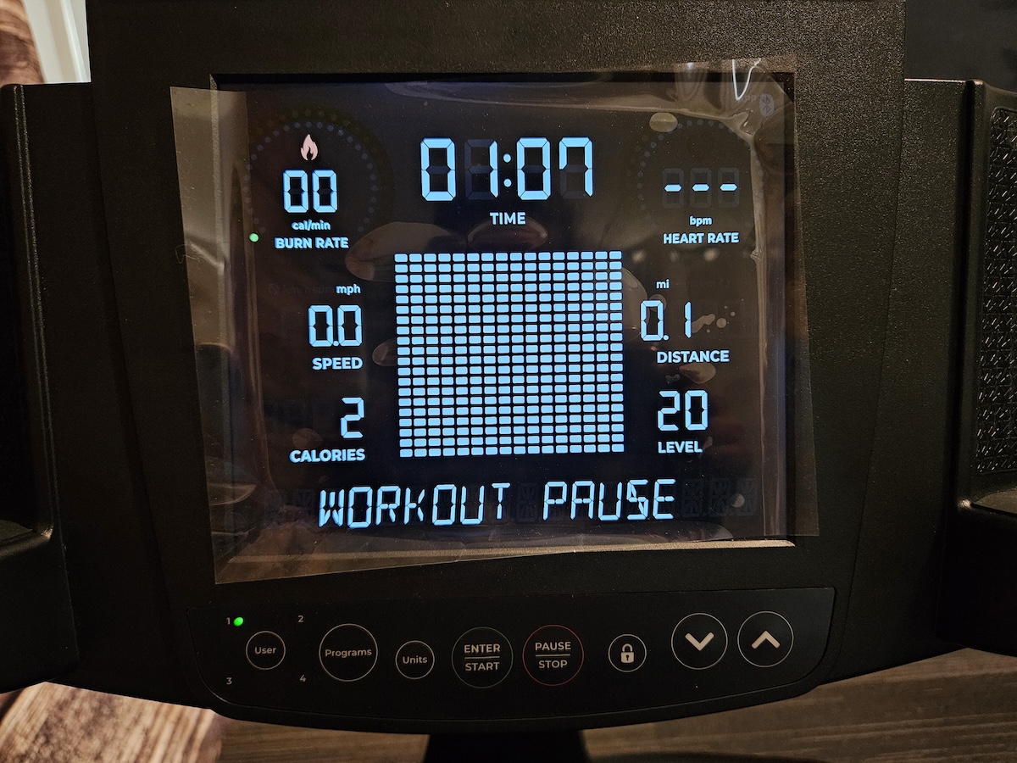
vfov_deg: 58.9
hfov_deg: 73.9
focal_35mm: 23
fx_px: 676
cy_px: 382
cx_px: 508
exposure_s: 1/30
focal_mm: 5.4
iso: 500
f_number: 1.8
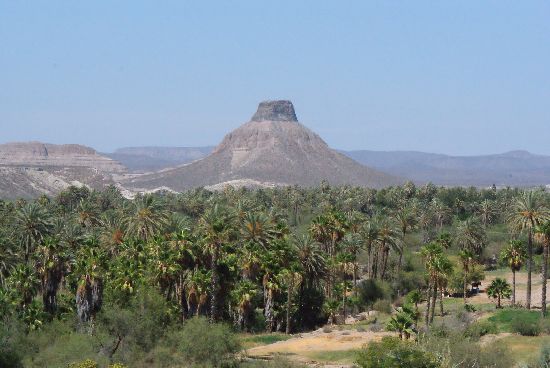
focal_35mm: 105
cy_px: 184
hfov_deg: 19.4
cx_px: 275
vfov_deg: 13.1
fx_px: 1606
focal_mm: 70
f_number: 16
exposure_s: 1/2000
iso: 3200
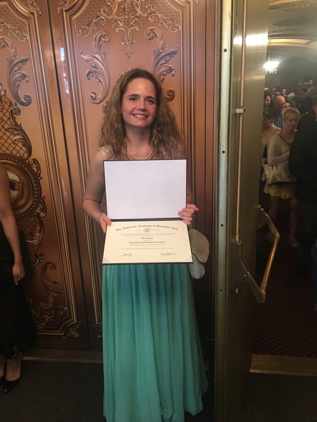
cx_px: 158
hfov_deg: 48.2
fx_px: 354
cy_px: 211
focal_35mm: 29
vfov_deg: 61.7
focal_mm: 4.15
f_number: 2.2
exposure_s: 1/10
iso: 80
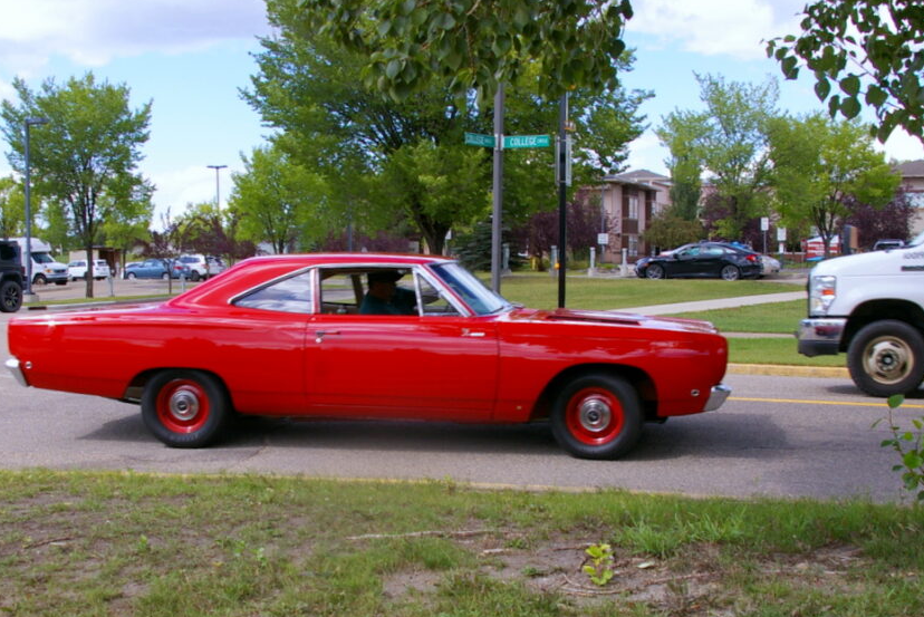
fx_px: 1044
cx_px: 376
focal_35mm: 41
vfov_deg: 32.9
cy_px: 313
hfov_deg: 47.5
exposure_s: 1/180
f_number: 9.5
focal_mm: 21
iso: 200
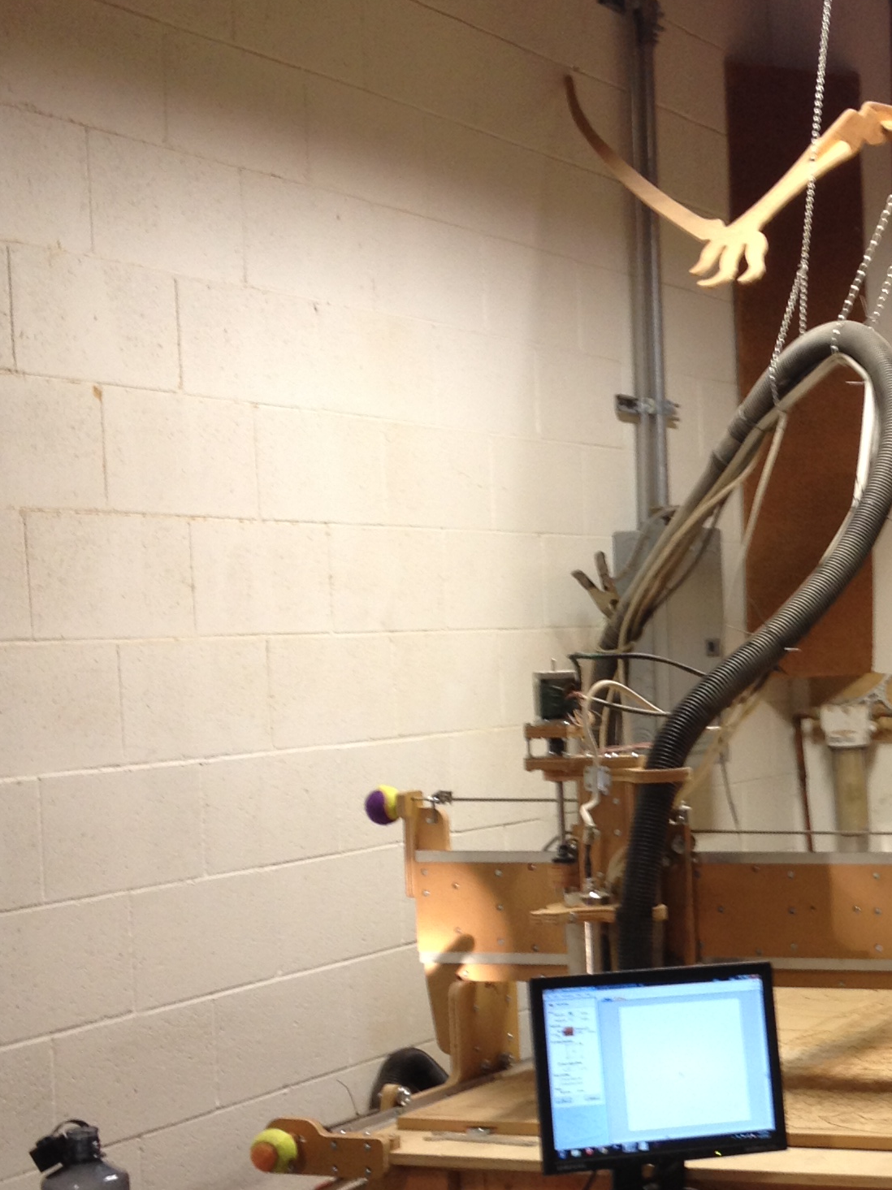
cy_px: 875
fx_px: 2681
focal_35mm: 78
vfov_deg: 24.8
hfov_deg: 18.2
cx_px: 967
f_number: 2.4
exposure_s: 1/20
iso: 64
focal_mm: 4.28
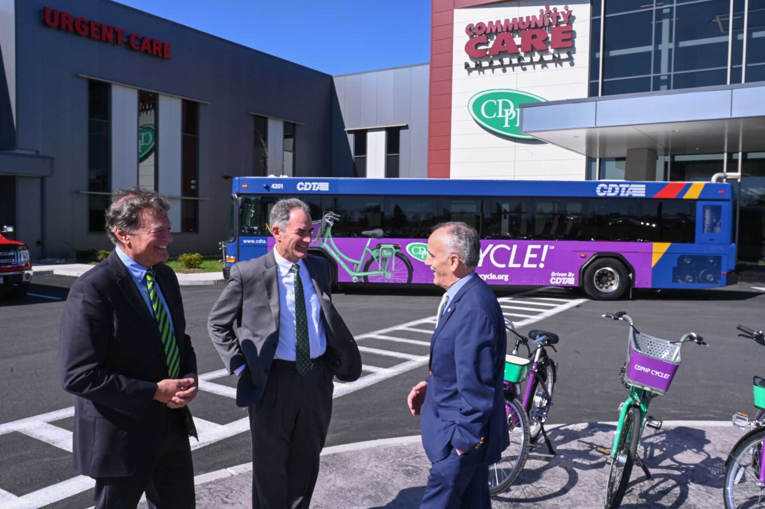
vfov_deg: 43.5
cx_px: 382
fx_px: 637
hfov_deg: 62.0
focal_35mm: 30
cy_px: 254
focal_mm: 30
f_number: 22
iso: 640
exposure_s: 1/200
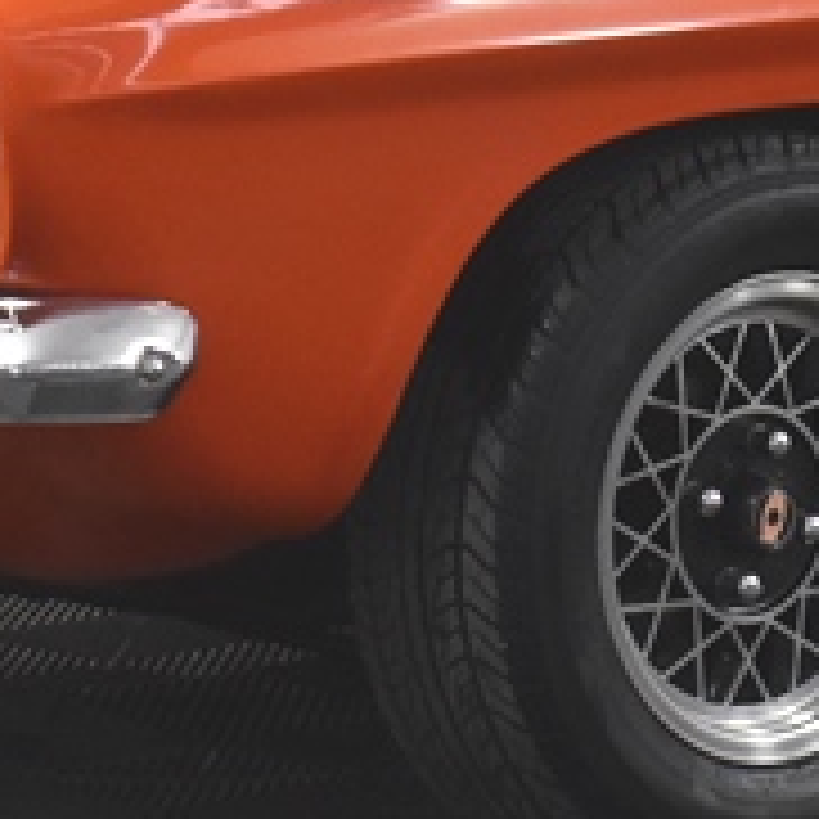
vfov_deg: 6.8
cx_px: 1062
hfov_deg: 6.7
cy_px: -74
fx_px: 6906
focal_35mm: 258
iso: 1600
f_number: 9
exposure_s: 1/320
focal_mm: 36
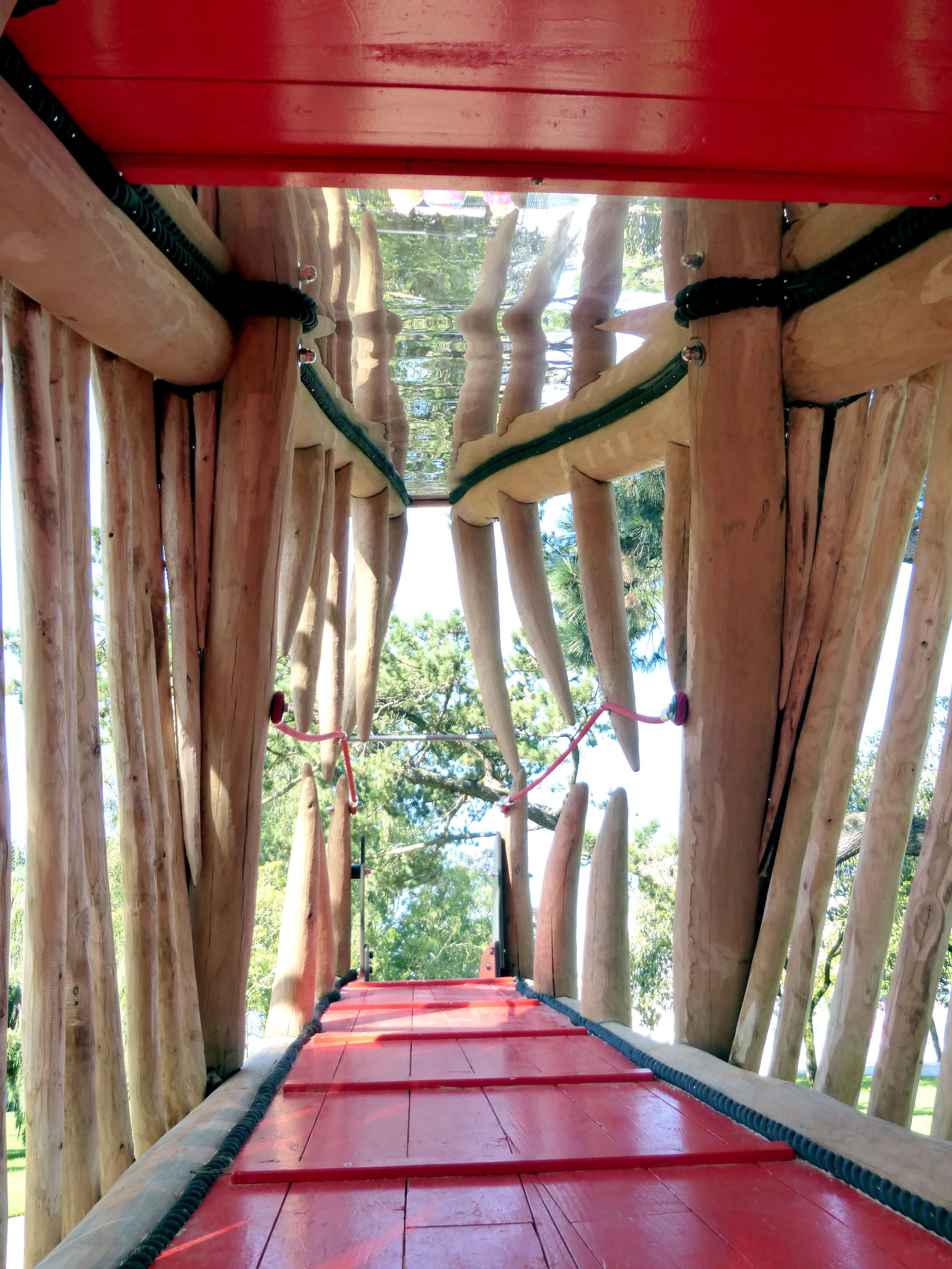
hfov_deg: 53.1
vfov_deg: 67.3
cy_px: 634
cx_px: 476
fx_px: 953
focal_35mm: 26
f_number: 3.1
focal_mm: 4.5
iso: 160
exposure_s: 1/200
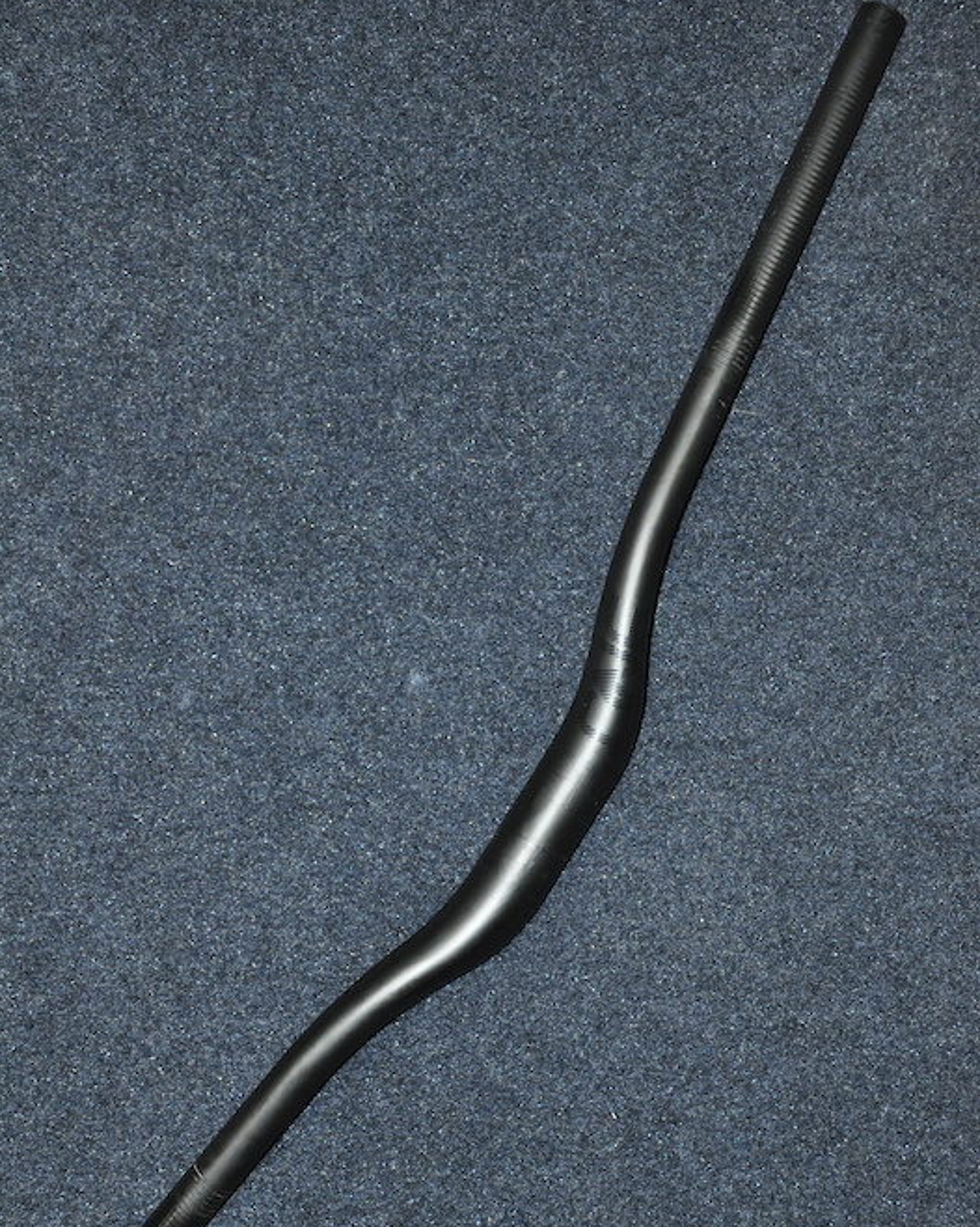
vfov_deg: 29.1
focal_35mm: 65
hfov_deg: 23.5
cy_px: 740
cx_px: 493
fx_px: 2358
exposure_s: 1/60
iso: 800
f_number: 4.5
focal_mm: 38
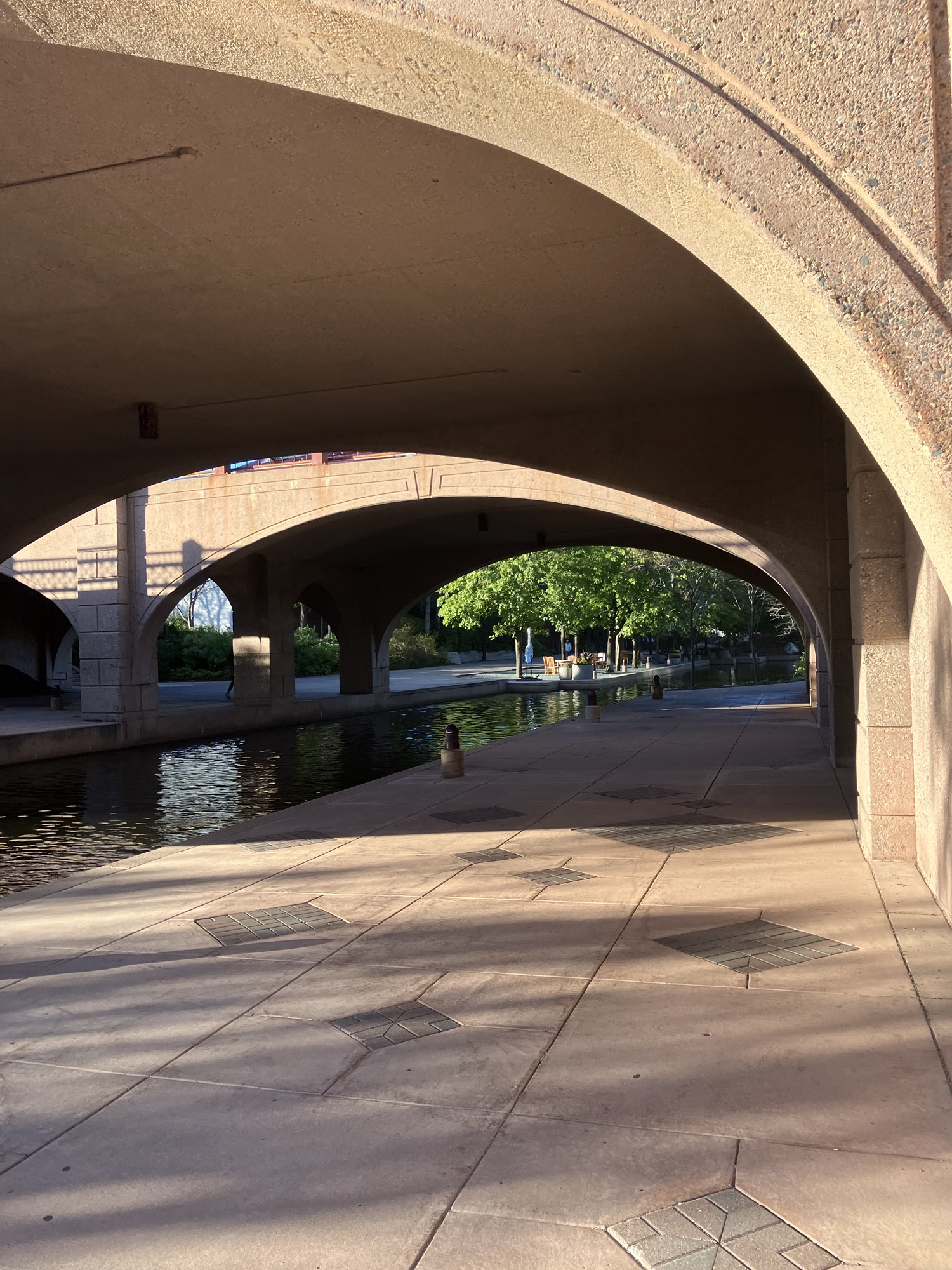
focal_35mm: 28
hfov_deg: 49.7
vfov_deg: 63.4
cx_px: 476
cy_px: 635
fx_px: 1027
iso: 32
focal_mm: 3.99
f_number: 1.8
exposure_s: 1/347
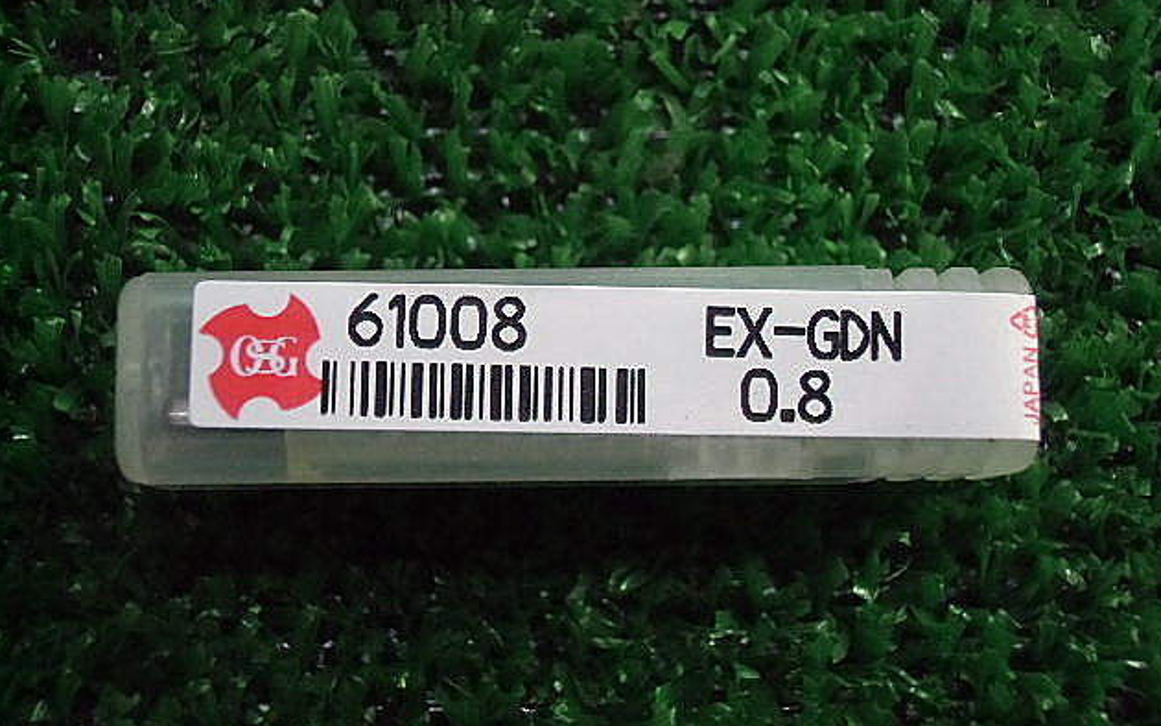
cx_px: 582
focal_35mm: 56
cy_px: 363
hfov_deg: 36.3
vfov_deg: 23.2
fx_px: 1772
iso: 800
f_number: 4.3
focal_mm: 9.16
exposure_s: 1/100
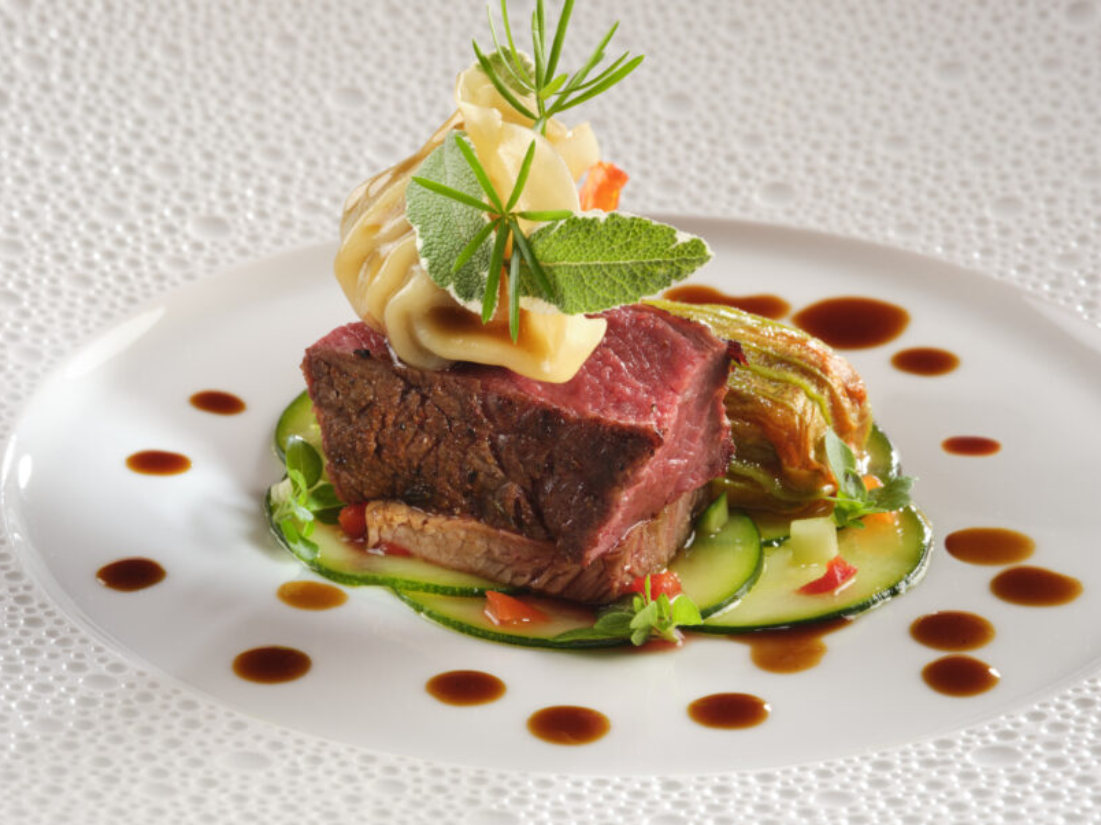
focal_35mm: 121
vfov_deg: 12.2
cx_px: 544
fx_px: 3849
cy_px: 339
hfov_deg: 16.3
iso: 100
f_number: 22
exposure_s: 1/80
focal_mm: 120
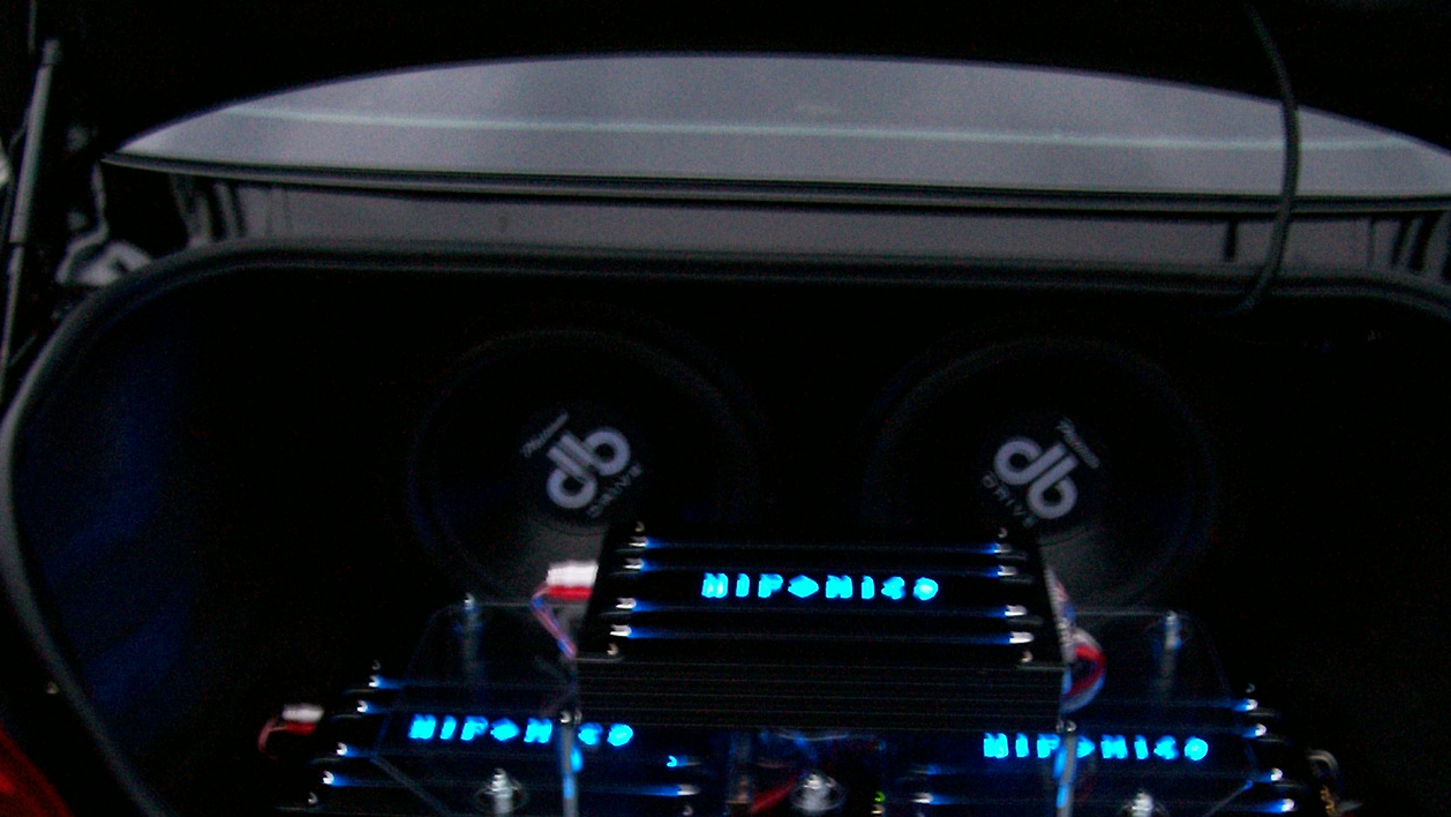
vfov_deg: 23.9
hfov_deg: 42.0
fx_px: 1886
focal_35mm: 49
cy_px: 694
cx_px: 806
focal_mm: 5.6
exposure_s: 1/8
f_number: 2.7
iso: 160
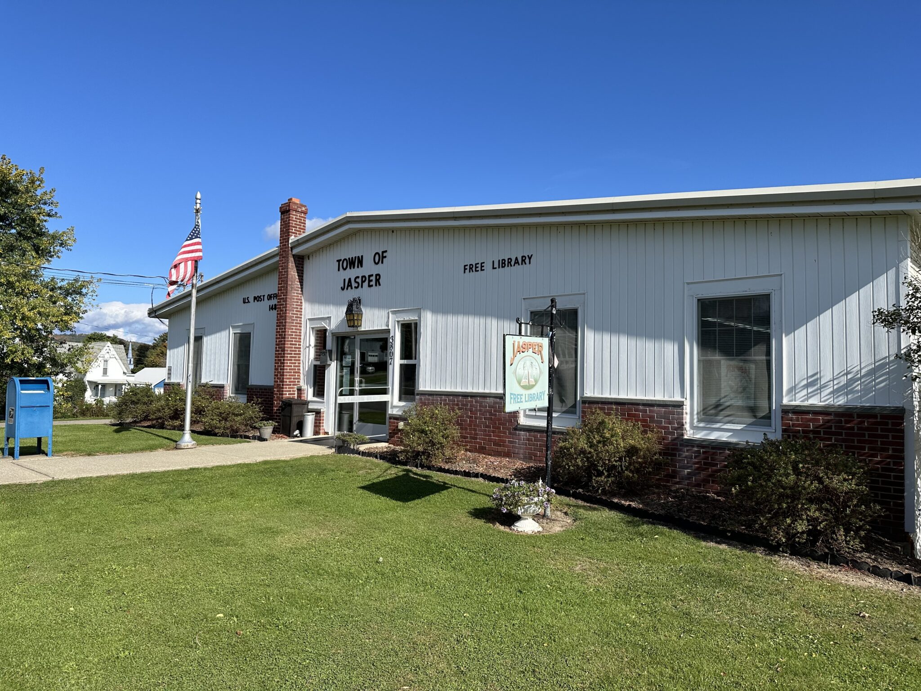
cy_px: 346
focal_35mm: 24
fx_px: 639
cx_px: 460
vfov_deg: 56.8
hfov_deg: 71.6
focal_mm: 6.86
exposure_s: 1/4762
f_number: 1.78
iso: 80
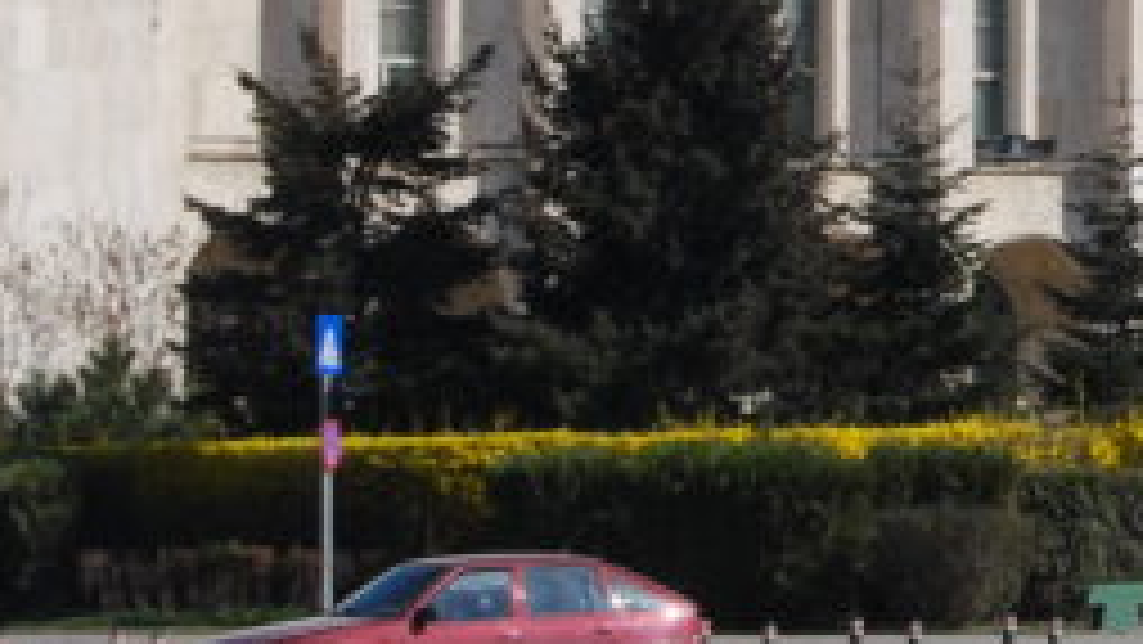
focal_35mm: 292
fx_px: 8852
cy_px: -160
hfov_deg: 7.3
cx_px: 1620
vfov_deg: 4.2
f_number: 8
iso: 100
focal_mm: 46
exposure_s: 1/250
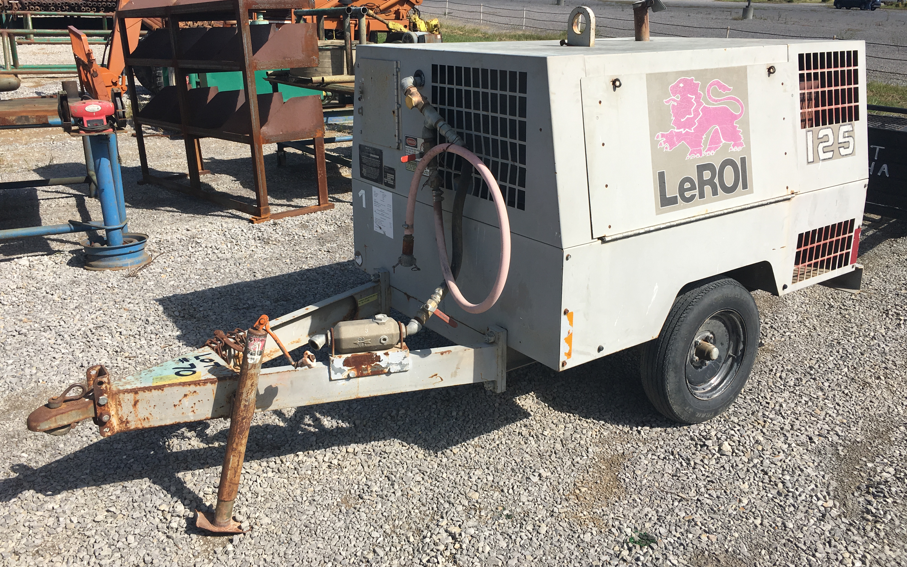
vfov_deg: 40.6
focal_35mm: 31
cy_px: 255
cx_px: 452
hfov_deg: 61.2
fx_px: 766
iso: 25
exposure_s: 1/1832
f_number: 2.2
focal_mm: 4.15
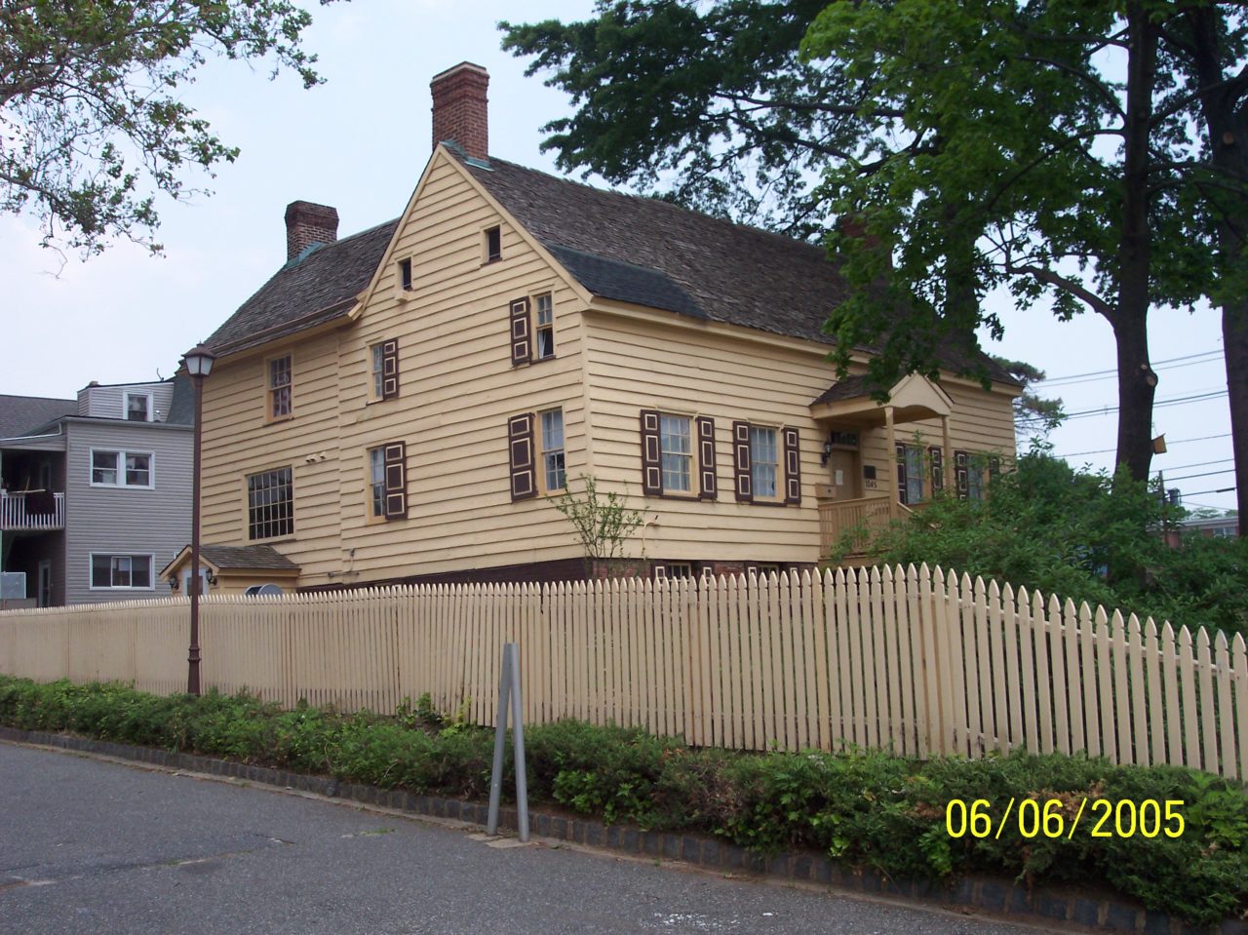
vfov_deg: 37.7
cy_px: 468
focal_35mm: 38
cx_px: 624
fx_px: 1369
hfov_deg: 49.0
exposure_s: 1/500
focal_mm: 8
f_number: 4.8
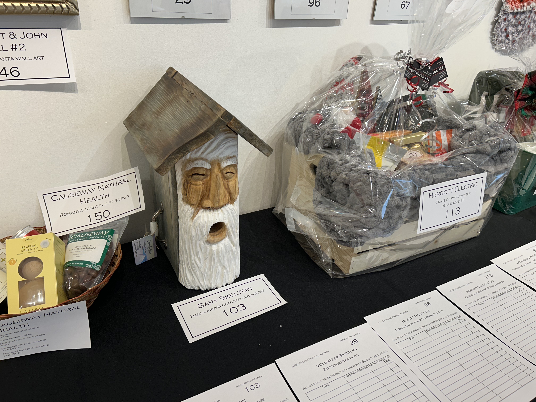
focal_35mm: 26
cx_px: 268
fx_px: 403
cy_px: 201
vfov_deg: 53.1
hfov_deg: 67.3
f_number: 1.5
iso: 50
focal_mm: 5.7
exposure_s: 1/120
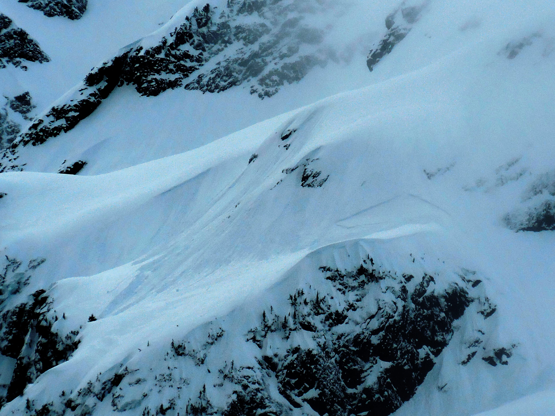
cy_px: 208
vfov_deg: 7.6
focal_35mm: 195
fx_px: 3126
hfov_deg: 10.1
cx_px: 278
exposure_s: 1/640
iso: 125
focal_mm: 35.1
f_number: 11.2
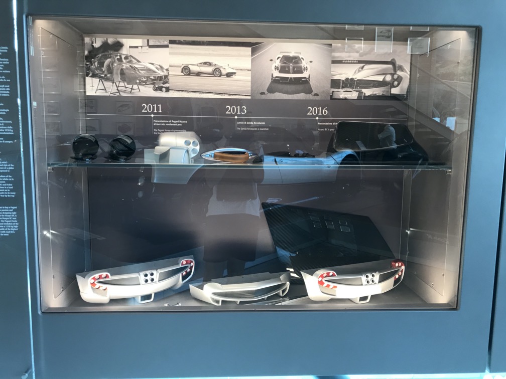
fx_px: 409
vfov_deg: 49.7
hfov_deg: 63.4
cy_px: 190
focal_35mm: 28
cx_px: 253
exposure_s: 1/30
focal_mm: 3.99
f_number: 1.8
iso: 32
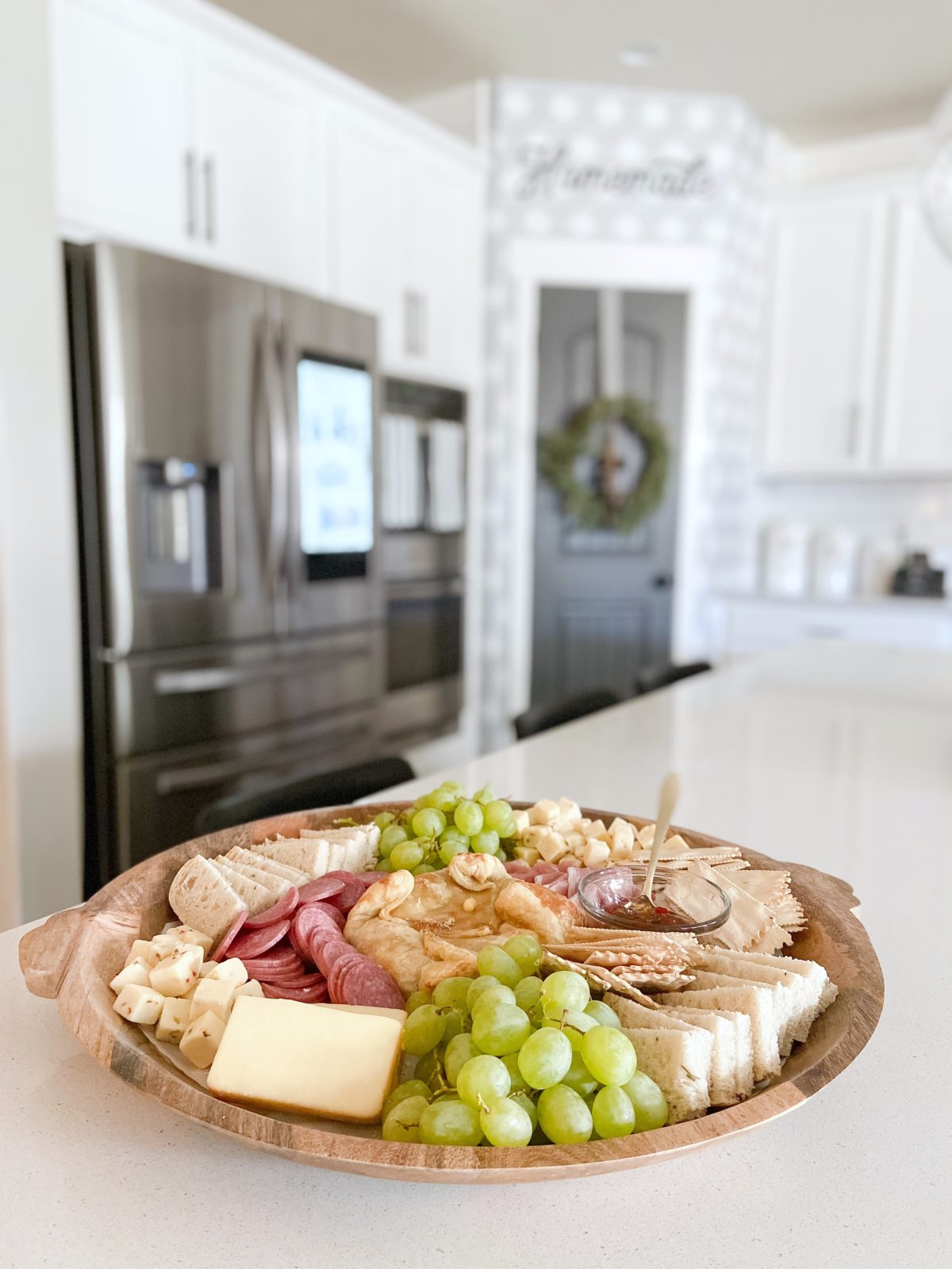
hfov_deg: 53.1
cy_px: 634
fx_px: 953
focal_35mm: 26
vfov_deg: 67.3
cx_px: 476
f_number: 1.8
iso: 400
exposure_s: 1/60
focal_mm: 4.25
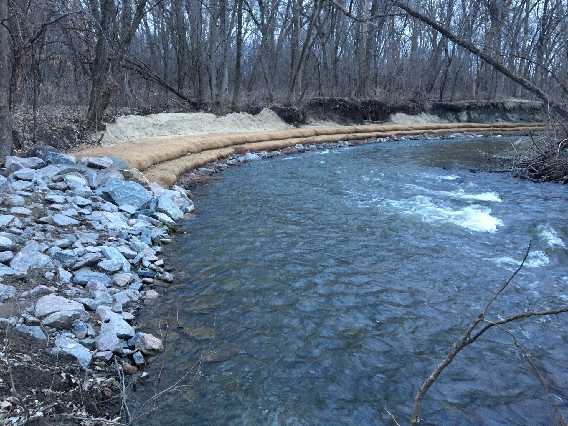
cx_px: 284
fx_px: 476
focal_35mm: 29
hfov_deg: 61.7
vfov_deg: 48.2
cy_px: 213
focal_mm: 4.15
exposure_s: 1/15
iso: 200
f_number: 2.2
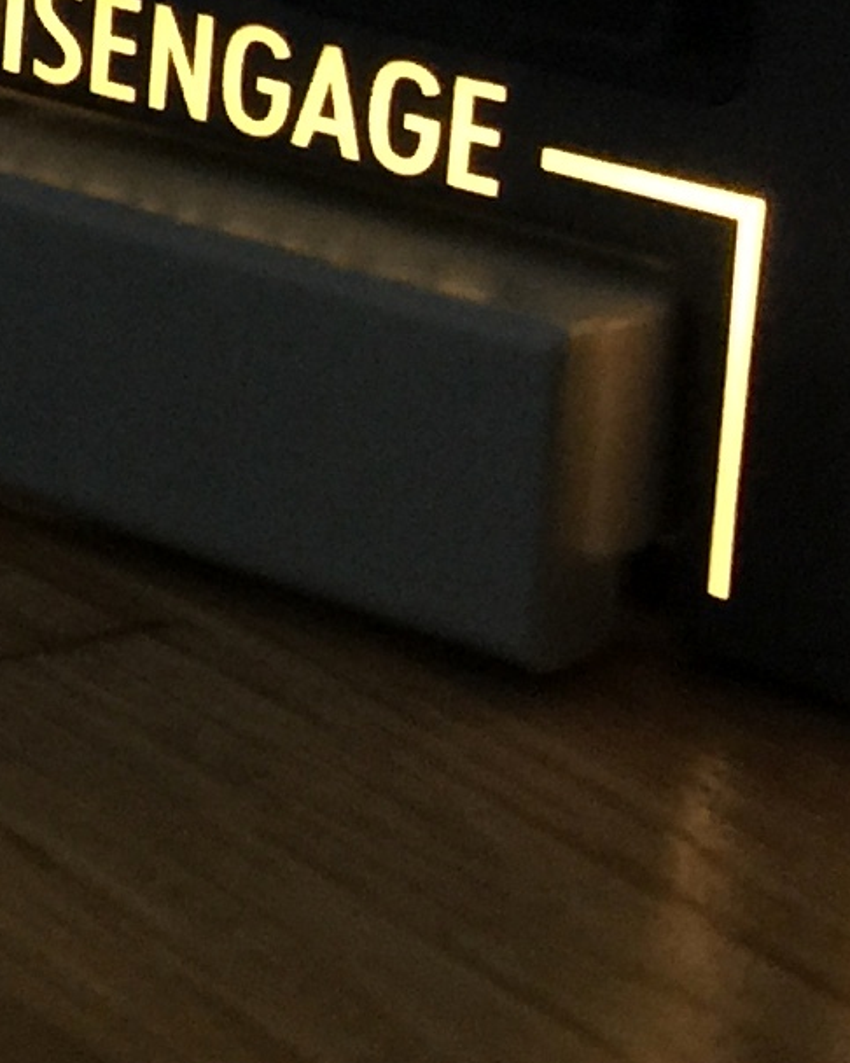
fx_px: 4782
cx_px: -264
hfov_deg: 10.0
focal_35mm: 152
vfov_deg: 12.5
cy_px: -128
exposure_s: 1/4
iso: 80
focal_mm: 4.15
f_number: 2.2
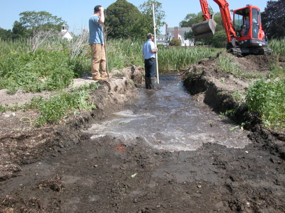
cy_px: 106
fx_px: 288
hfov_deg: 52.6
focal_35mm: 35
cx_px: 142
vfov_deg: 40.7
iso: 100
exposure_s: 1/277
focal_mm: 8.9
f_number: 5.6
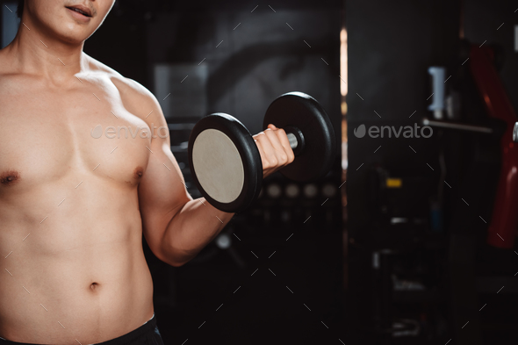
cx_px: 259
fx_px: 791
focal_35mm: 55
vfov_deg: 24.6
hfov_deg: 36.3
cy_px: 172
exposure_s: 1/320
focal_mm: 55
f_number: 4
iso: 400
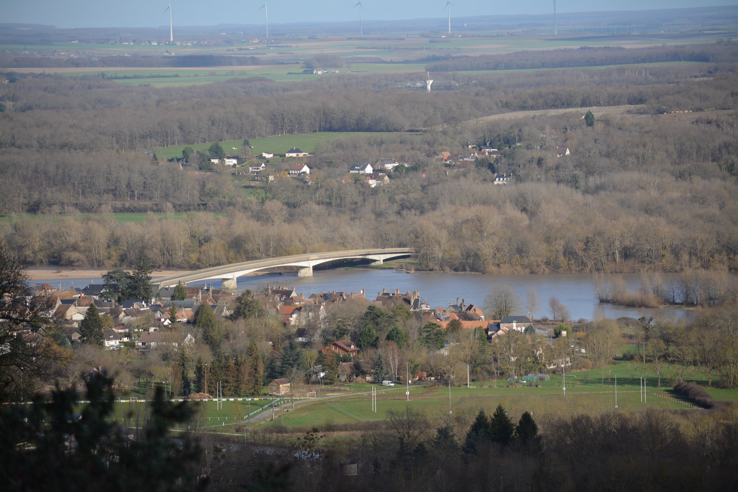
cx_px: 369
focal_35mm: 202
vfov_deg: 6.8
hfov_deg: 10.2
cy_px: 246
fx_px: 4151
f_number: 4.8
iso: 400
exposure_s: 1/2500
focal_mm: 135
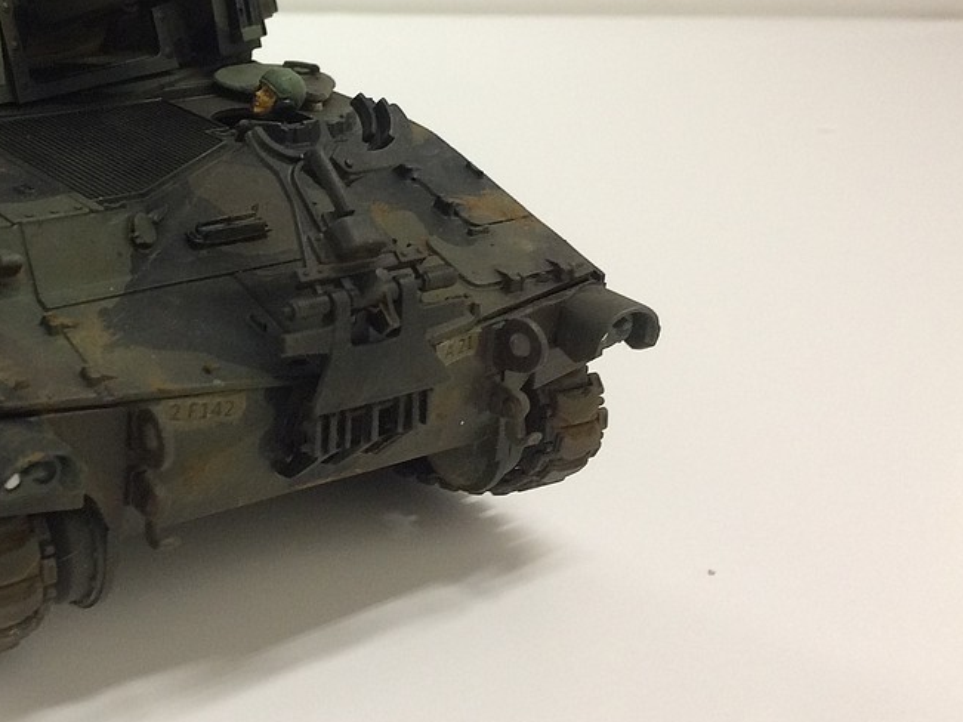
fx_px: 1585
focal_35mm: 57
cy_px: 141
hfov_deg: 32.4
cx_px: 127
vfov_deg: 25.2
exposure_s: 1/30
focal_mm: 4.15
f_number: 2.2
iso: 125
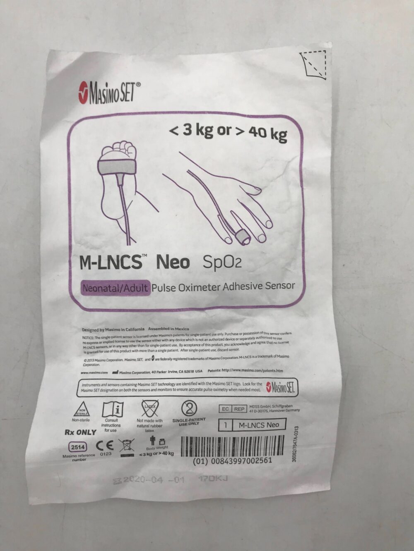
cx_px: 207
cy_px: 276
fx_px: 446
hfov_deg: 49.8
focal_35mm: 28
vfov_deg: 63.4
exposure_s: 1/137
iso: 20
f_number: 1.8
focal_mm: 3.99
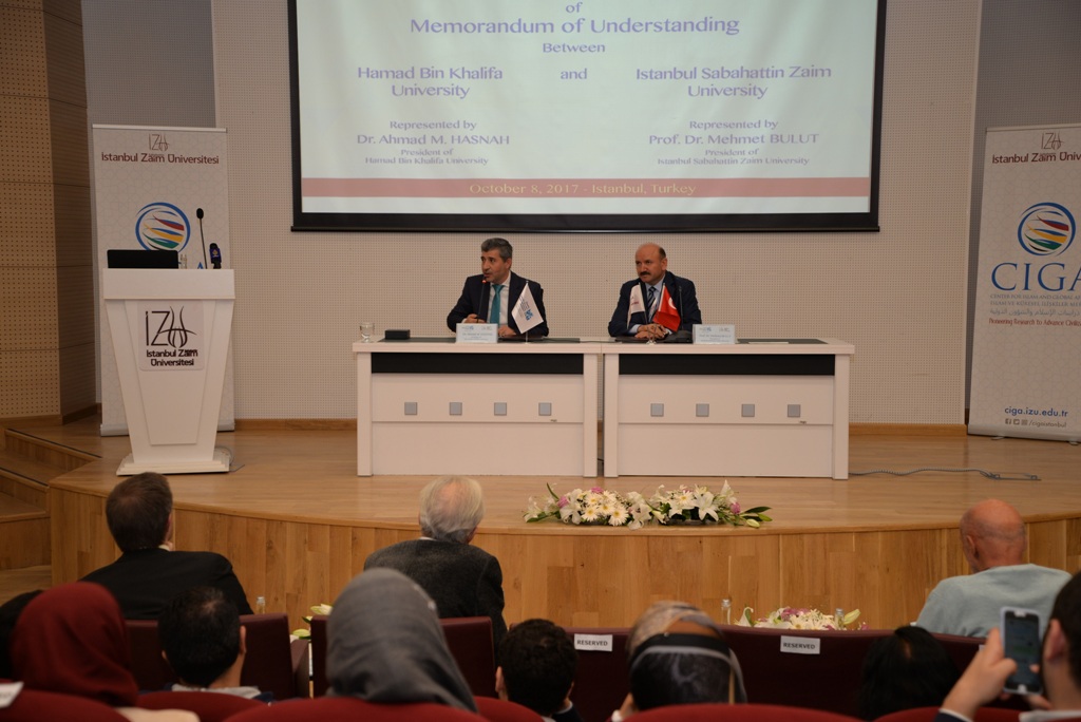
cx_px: 540
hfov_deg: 38.2
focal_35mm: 52
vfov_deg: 26.0
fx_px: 1562
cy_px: 361
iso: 450
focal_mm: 52
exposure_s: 1/60
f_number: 4.2
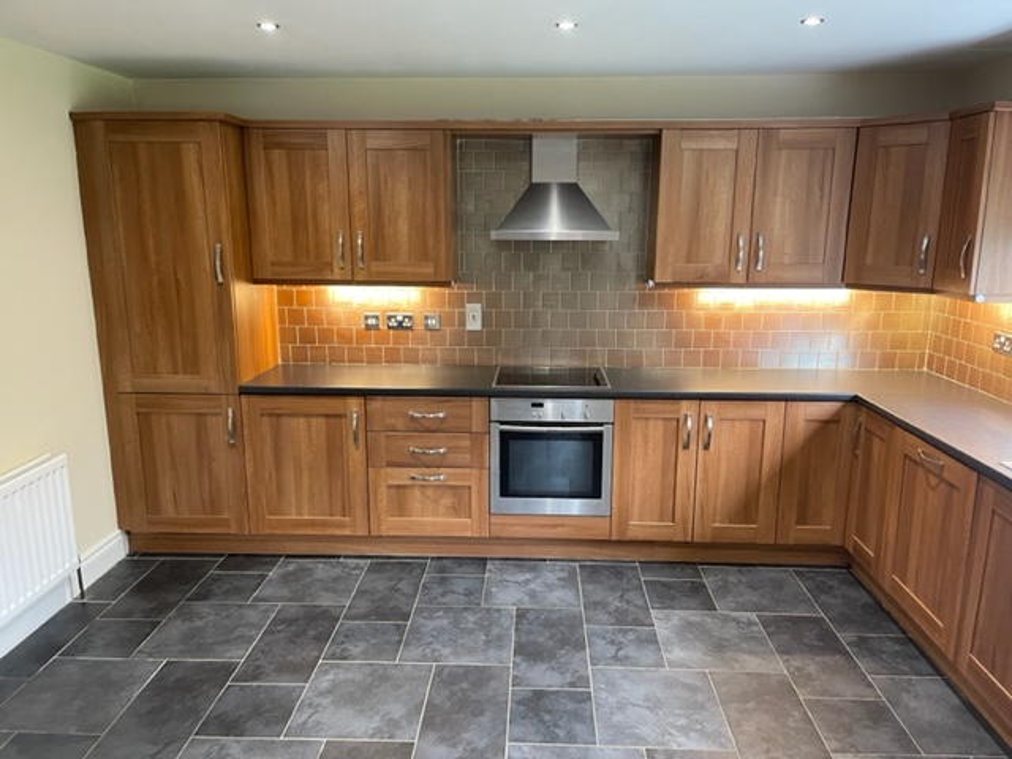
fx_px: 760
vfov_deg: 53.1
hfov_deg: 67.3
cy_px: 380
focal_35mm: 26
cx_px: 506
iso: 320
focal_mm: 5.1
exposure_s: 1/60
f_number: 1.6
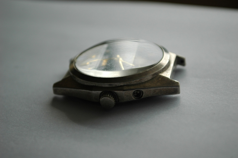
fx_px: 522
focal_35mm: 79
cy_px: 80
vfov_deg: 17.2
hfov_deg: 25.7
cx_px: 120
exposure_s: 1/100
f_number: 5.6
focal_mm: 52
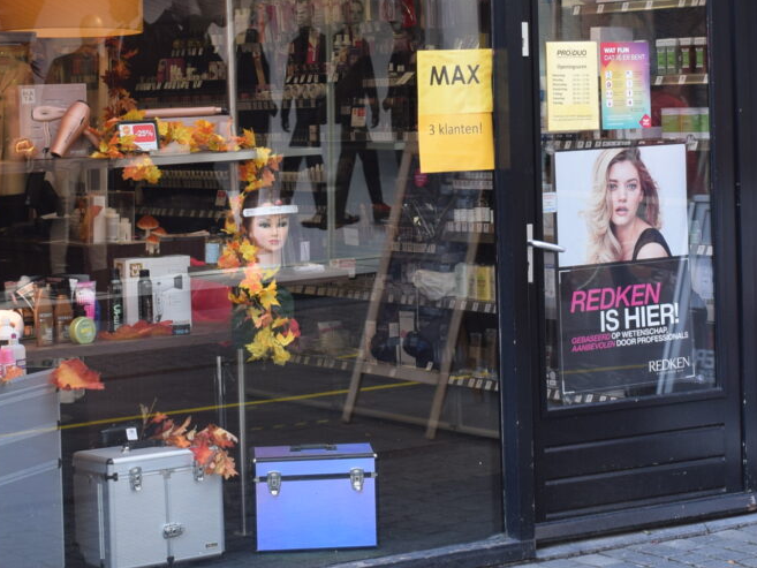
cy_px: 44
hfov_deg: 18.2
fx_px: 2362
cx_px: 448
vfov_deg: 13.6
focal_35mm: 108
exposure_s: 1/100
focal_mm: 32
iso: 400
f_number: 5
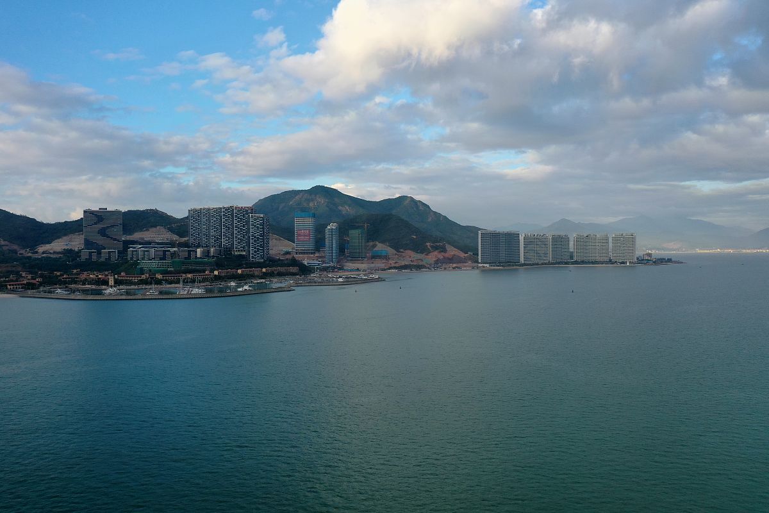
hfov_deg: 65.5
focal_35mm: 28
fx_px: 598
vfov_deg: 46.4
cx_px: 384
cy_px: 256
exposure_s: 1/320
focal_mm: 10.26
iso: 100
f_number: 5
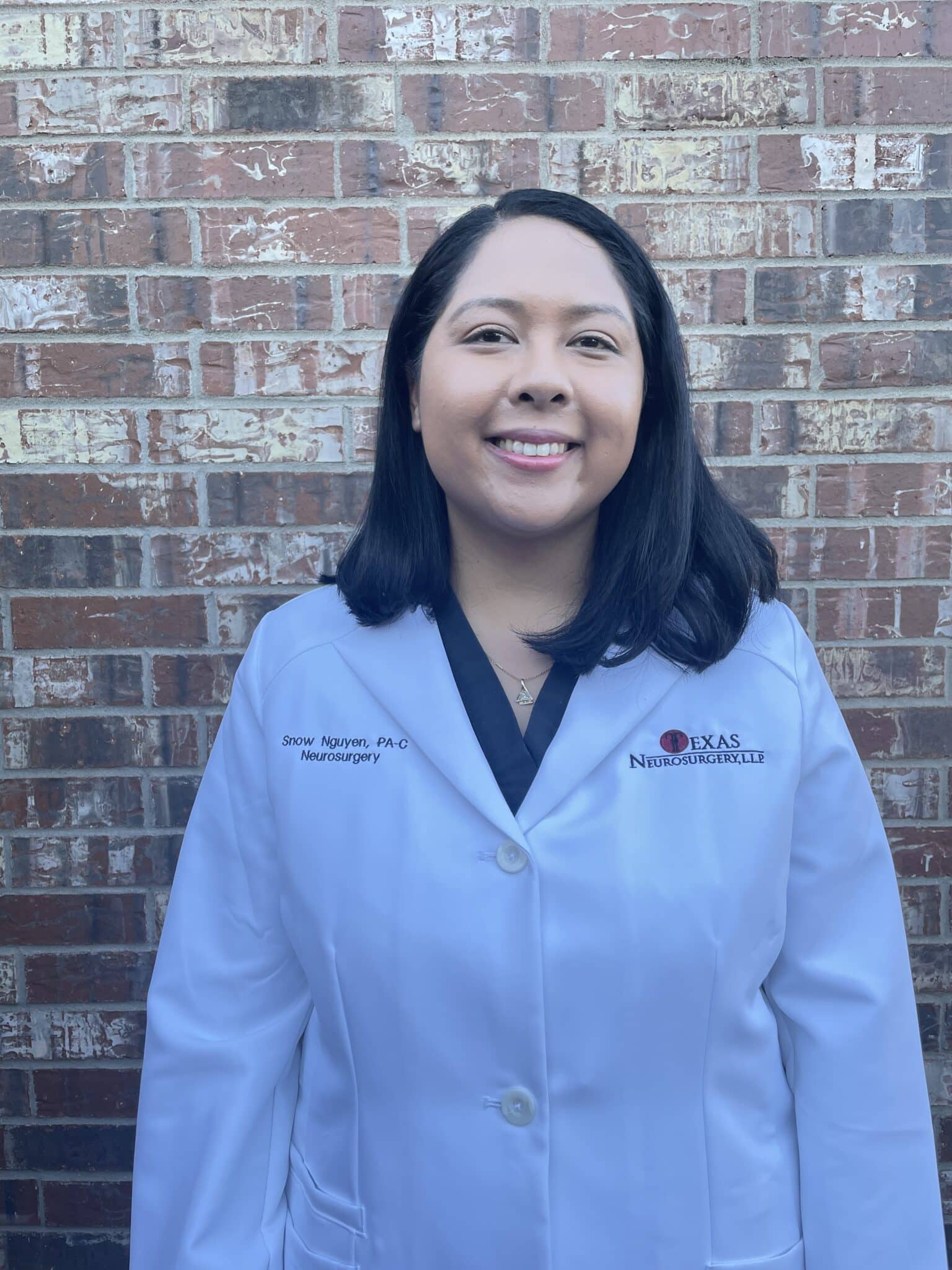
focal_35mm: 26
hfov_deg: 53.1
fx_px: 953
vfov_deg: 67.3
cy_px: 635
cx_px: 476
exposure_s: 1/315
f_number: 1.6
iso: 32
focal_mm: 4.2
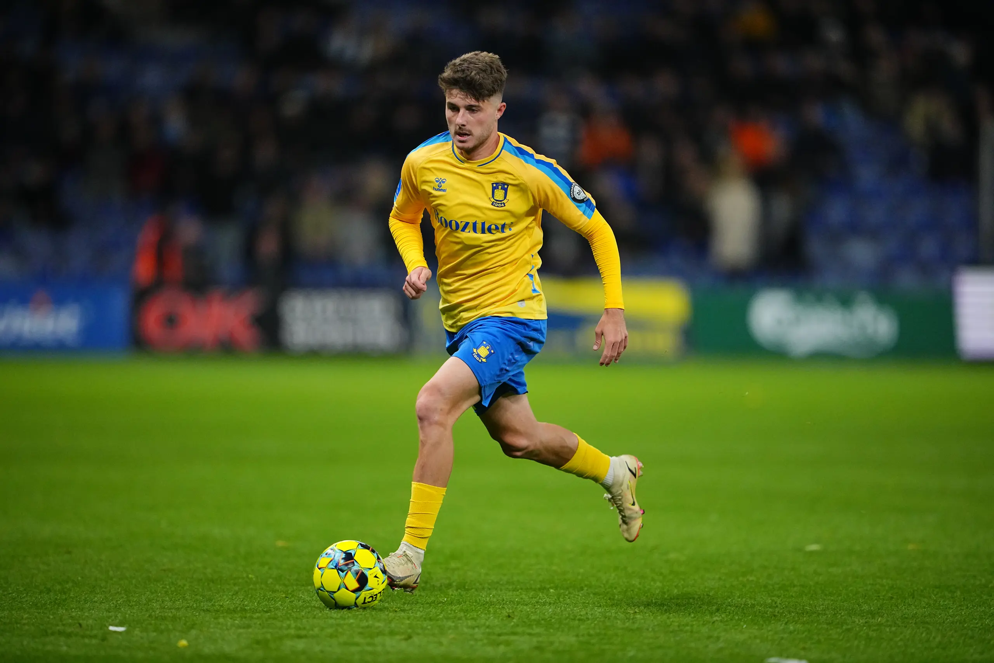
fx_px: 11044
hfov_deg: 5.2
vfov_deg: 3.4
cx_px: 497
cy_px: 332
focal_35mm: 400
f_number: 2.8
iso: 3200
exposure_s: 1/2000
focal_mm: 400
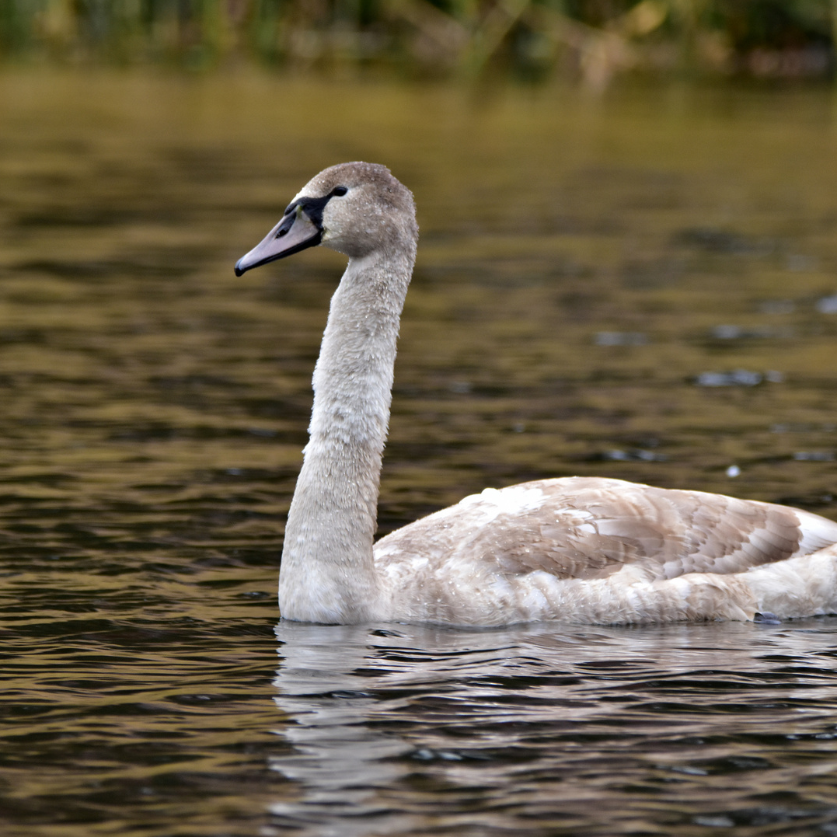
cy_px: 419
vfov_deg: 2.2
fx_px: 21502
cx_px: 344
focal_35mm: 786
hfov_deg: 2.2
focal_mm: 410
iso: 640
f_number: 8
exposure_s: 1/50
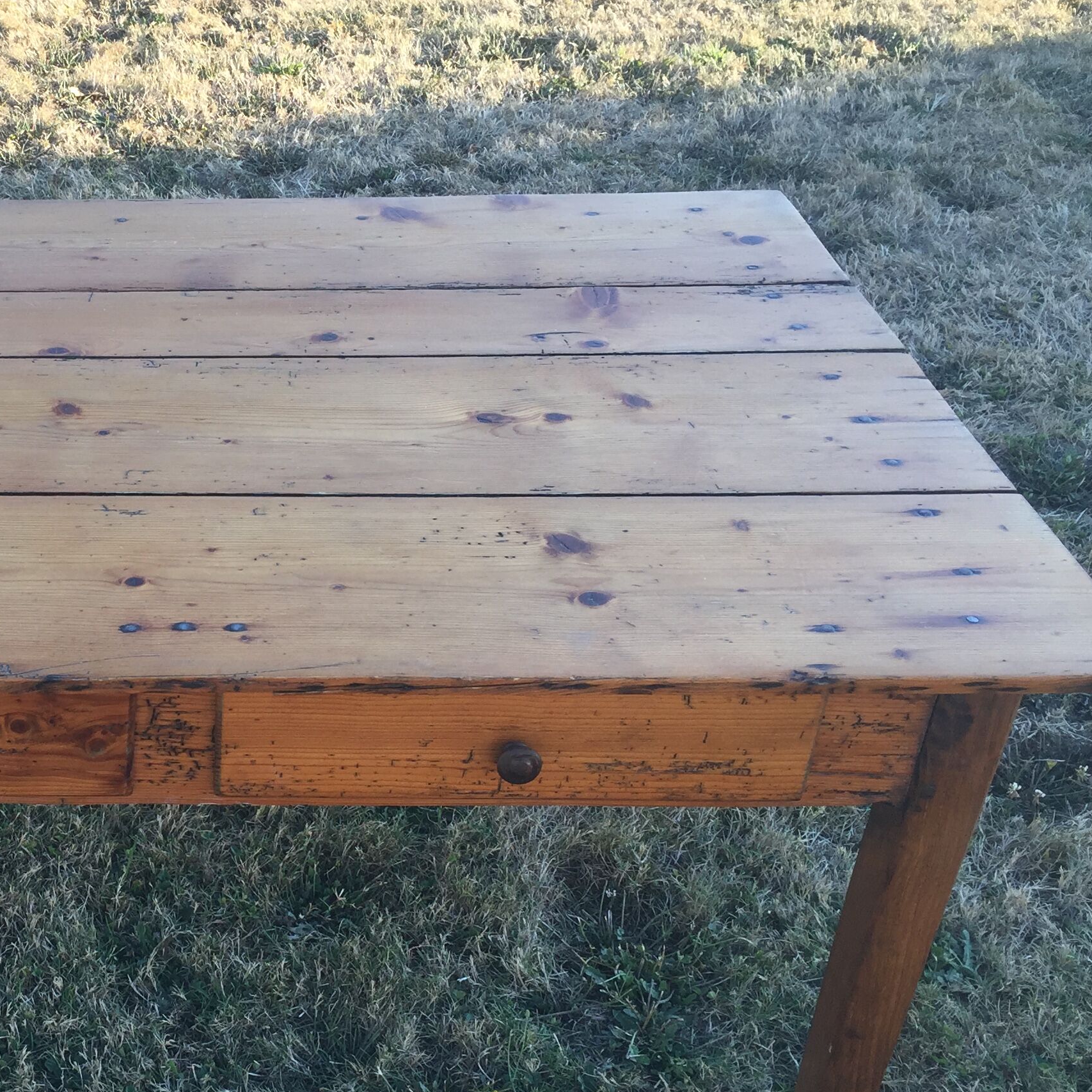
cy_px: 629
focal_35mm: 49
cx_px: 109
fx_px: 1749
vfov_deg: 34.6
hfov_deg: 32.9
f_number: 2.2
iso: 32
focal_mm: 4.15
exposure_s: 1/206
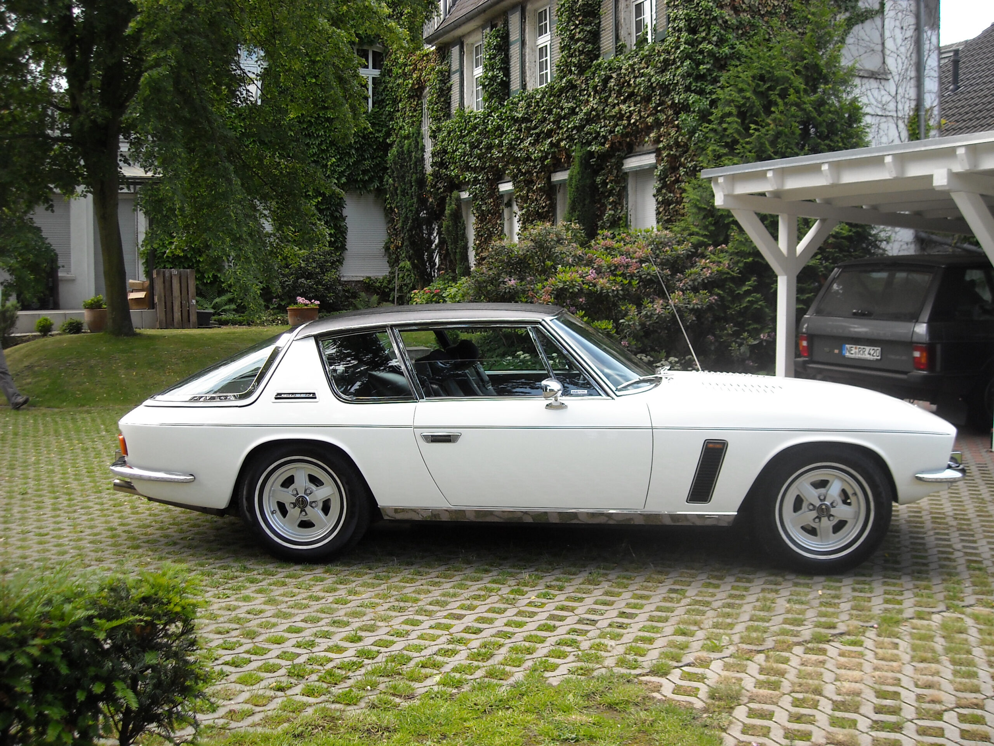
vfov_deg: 40.7
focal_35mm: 35
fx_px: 1005
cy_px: 373
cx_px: 497
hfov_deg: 52.6
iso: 64
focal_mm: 5.7
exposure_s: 1/209
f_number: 2.8
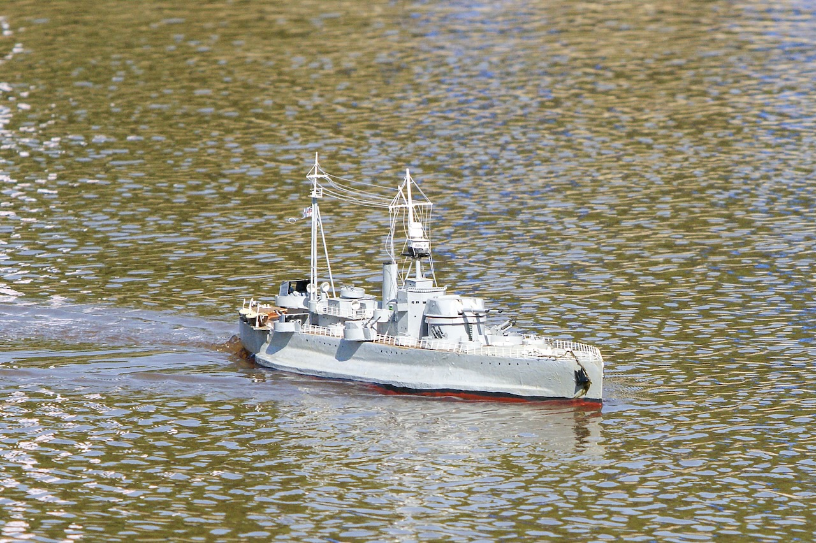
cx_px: 408
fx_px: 7816
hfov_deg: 6.0
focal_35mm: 345
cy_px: 272
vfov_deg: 4.0
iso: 400
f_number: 8
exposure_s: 1/1000
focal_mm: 230
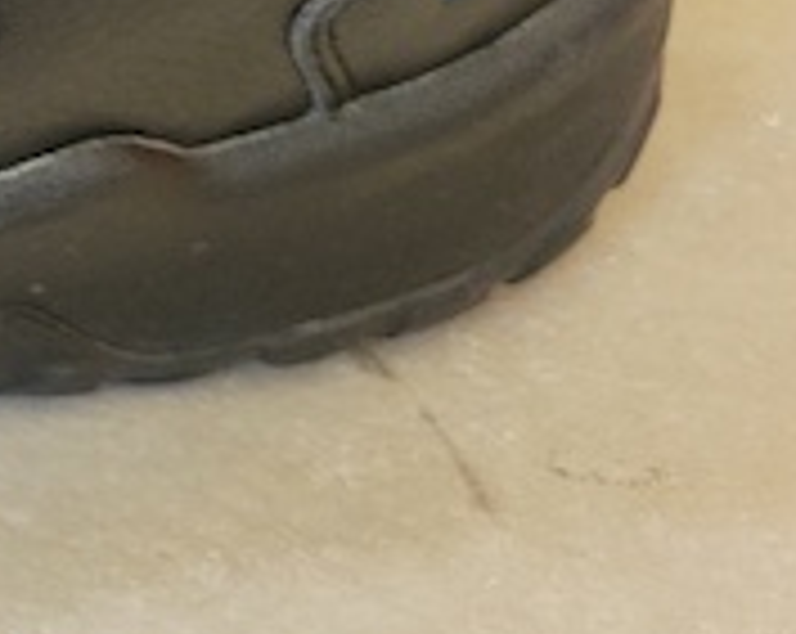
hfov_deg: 13.9
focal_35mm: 115
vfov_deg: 12.8
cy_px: -252
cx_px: -841
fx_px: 2705
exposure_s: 1/60
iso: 250
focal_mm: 5.4
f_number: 1.8
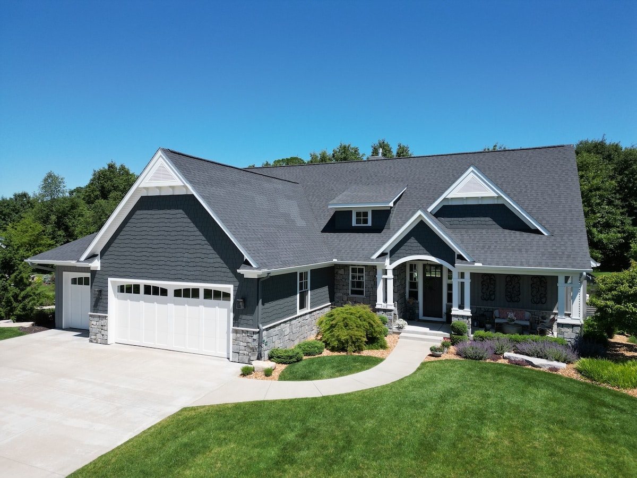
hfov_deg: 71.6
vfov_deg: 56.8
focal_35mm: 24
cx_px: 318
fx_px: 442
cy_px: 239
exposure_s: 1/3200
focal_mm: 6.72
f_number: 1.7
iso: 200
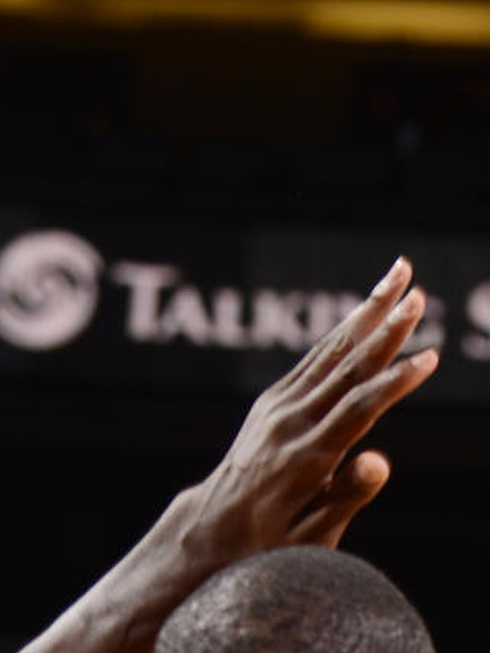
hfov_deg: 2.1
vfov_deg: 2.8
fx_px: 13330
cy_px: 1662
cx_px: 1245
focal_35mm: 707
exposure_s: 1/250
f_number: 5.6
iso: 250
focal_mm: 116
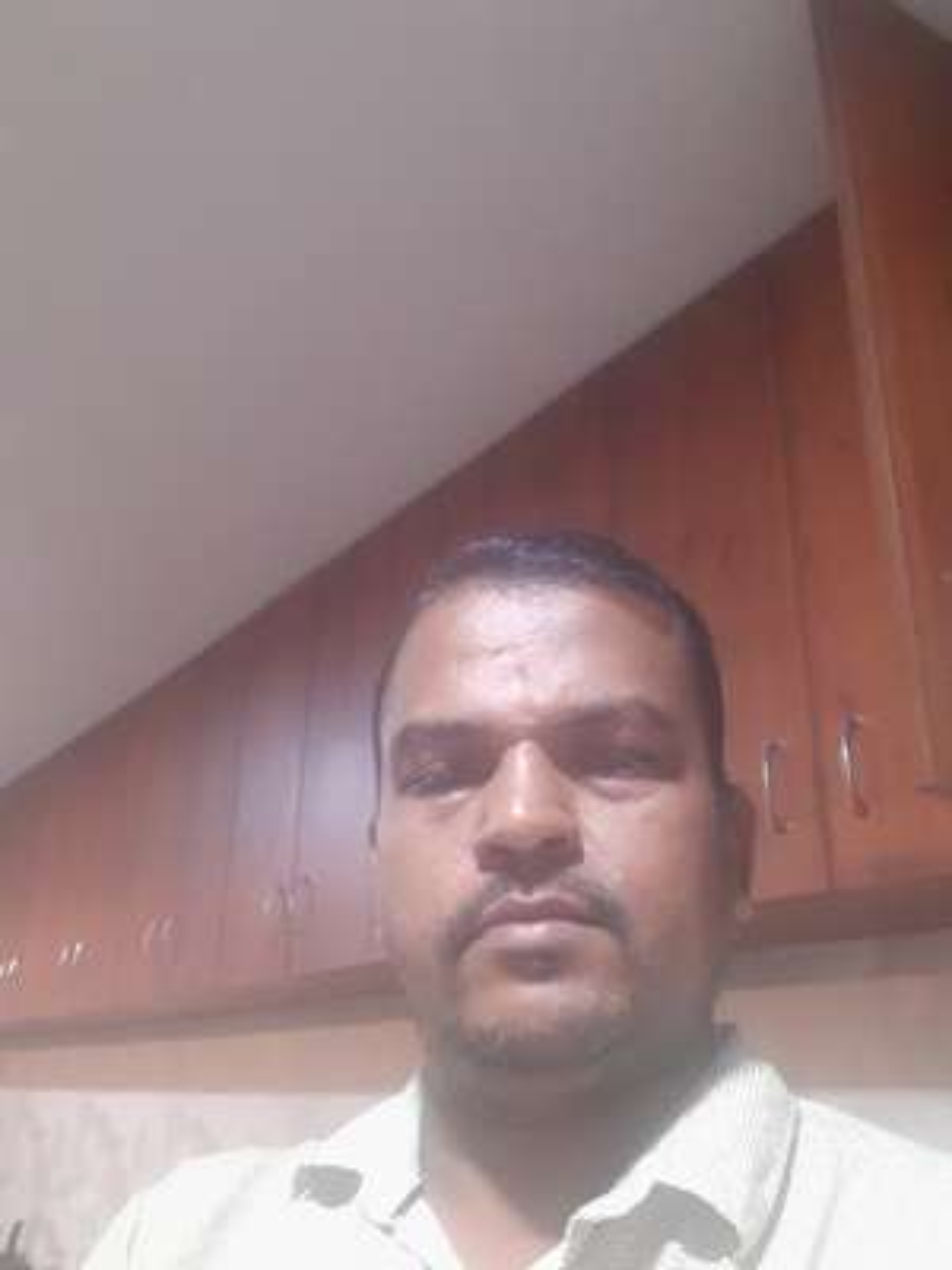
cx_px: 476
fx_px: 1137
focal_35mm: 31
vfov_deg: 58.4
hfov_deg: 45.4
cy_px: 635
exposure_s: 1/17
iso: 1087
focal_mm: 3.75
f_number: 2
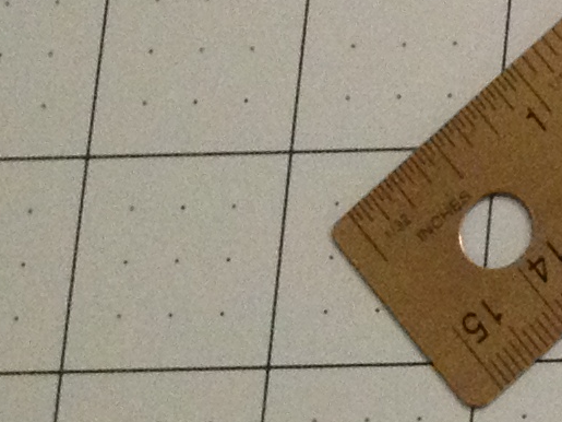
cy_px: -699
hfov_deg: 7.7
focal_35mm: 222
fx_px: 3603
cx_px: 1717
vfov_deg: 6.3
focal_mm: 4.28
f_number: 2.4
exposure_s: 1/20
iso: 250
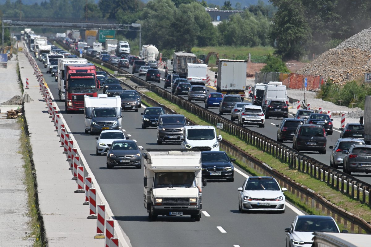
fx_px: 6183
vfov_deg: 2.3
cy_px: 124
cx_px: 186
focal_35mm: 600
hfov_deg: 3.4
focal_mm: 600
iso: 1000
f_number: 20
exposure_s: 1/640
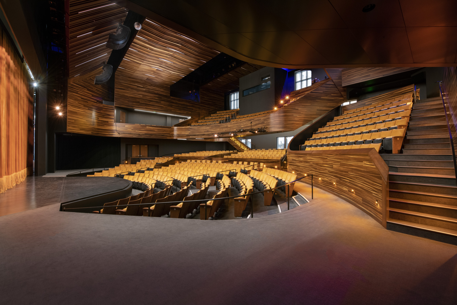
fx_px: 178
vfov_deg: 81.2
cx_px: 228
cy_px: 152
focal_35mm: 14
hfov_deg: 104.3
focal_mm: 14
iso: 400
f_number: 11
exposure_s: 3
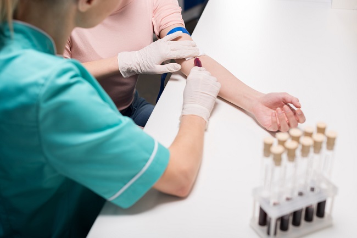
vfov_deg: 27.0
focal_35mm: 50
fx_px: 496
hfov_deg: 39.6
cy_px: 119
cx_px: 178
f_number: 3.5
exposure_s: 1/200
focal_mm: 50
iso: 64
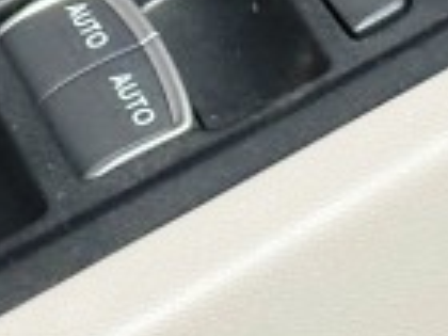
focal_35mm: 352
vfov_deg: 4.2
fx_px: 4556
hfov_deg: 5.6
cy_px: -294
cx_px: 269
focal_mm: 6.86
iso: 500
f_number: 1.78
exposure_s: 1/30
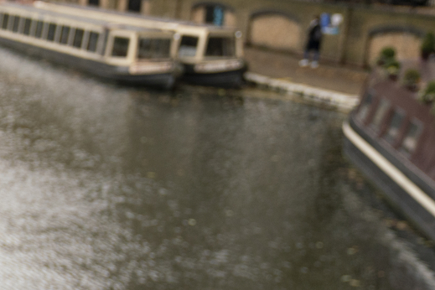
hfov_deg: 17.1
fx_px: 1329
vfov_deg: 12.4
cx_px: -183
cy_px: 263
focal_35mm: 110
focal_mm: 36
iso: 1000
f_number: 2.8
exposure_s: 1/1000
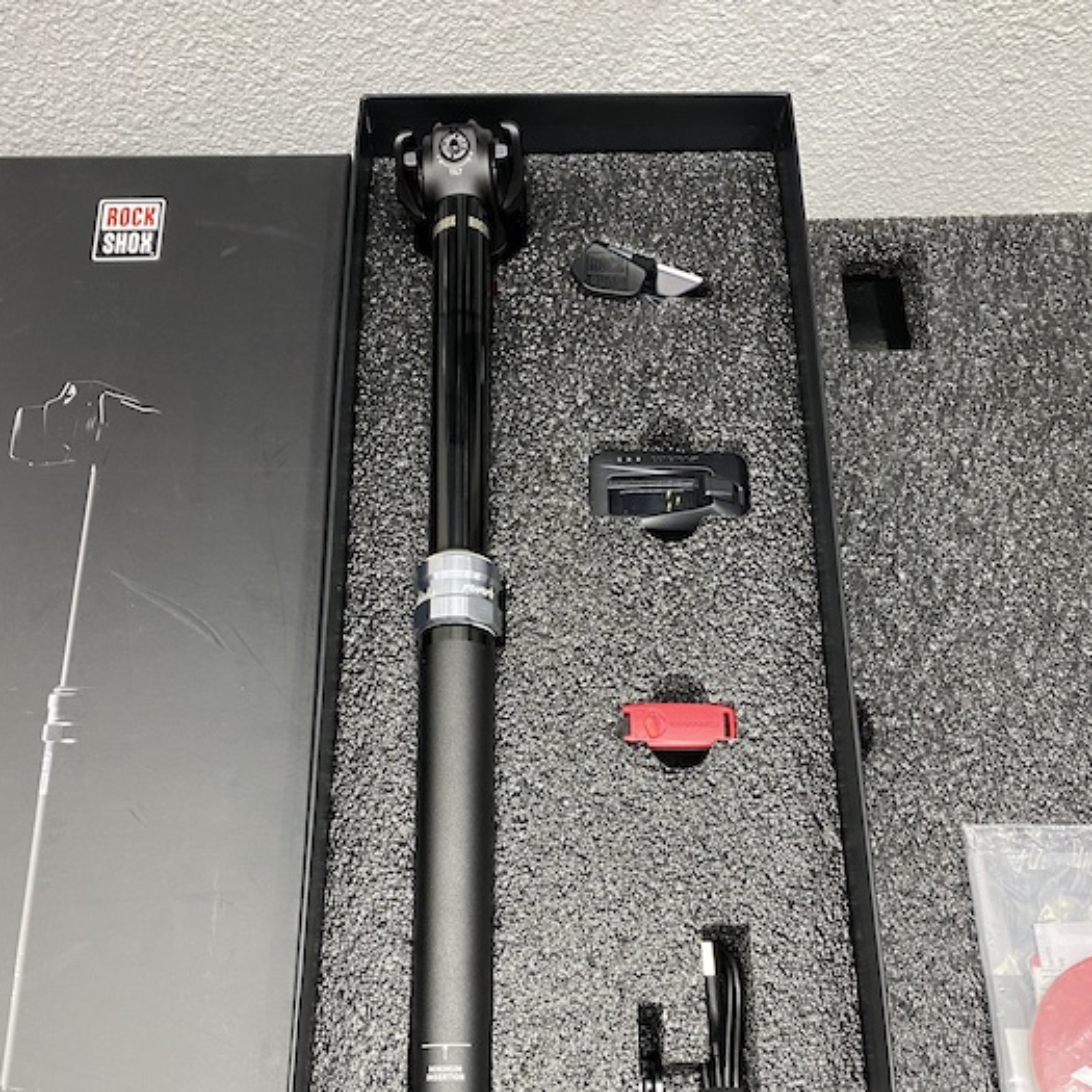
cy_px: 770
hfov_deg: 47.2
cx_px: 512
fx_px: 1249
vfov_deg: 46.1
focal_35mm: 35
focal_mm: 4.25
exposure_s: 1/60
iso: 200
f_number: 1.8
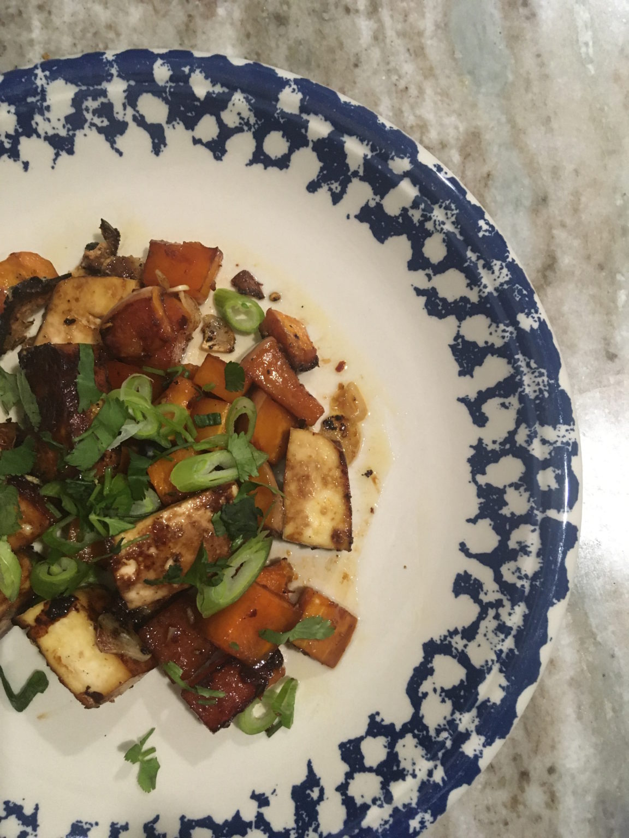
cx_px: 314
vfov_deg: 61.7
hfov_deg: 48.2
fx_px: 703
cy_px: 419
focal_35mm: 29
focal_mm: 4.15
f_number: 2.2
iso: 200
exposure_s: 1/15
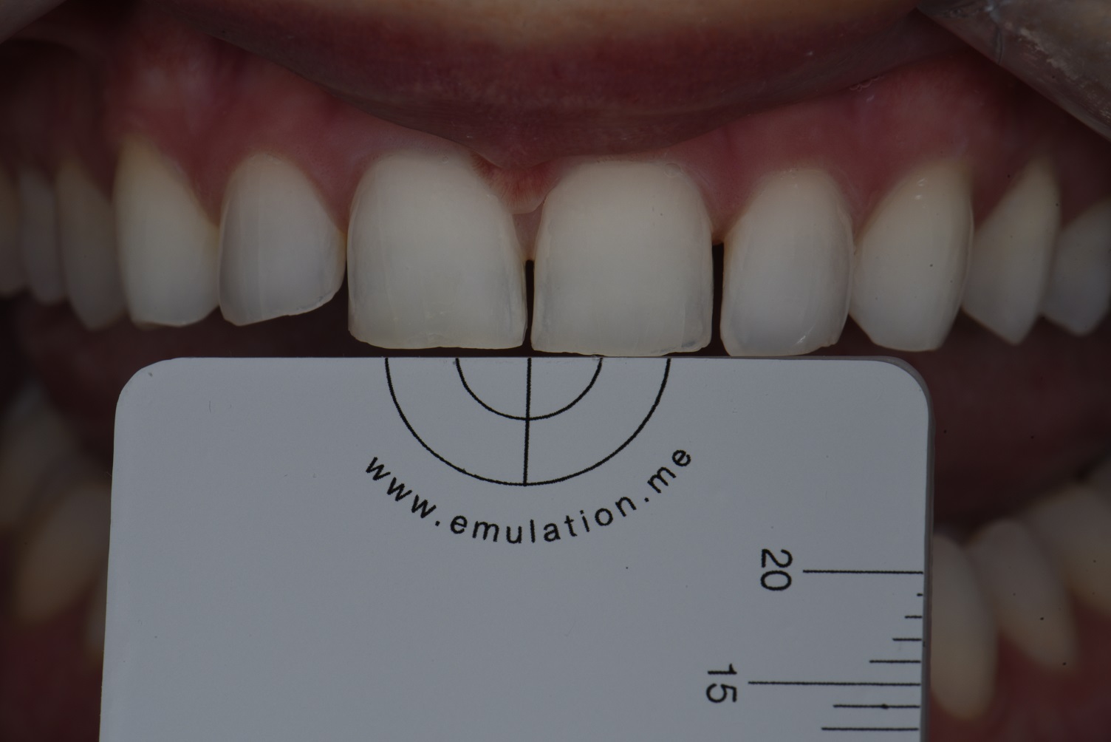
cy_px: 371
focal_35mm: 105
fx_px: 3241
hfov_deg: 19.4
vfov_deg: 13.1
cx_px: 556
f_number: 32
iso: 200
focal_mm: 105
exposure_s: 1/160
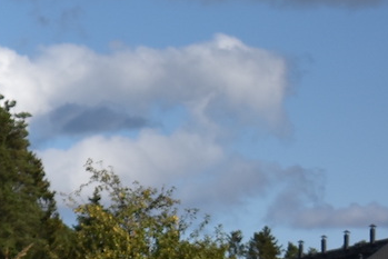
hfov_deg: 6.3
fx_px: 3244
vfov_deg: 4.5
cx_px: -719
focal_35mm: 301
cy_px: 435
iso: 100
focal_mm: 35
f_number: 4.5
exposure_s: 1/1000
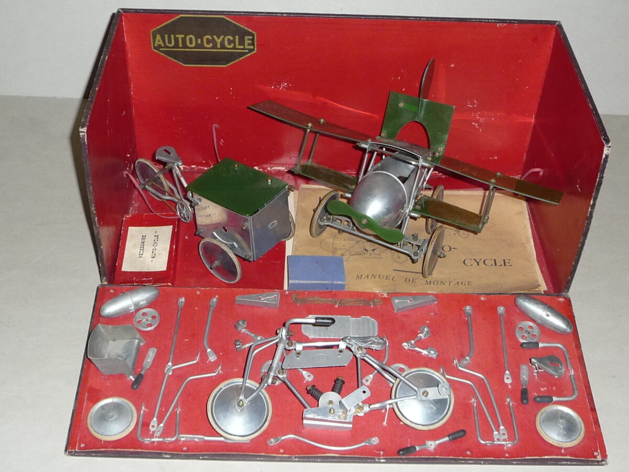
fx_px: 909
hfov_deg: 38.2
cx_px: 314
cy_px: 236
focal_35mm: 50
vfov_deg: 29.1
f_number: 3.4
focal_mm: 5
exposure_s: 1/30
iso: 125
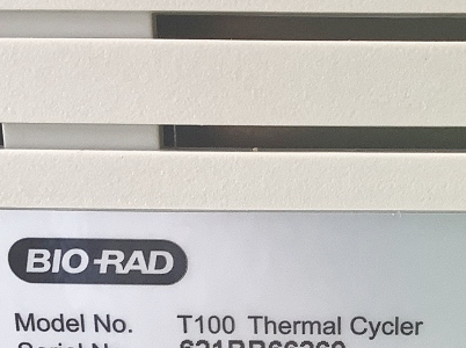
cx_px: 376
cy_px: 339
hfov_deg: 24.4
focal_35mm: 79
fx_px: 1062
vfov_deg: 18.2
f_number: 2.4
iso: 50
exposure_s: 1/60
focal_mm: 3.3
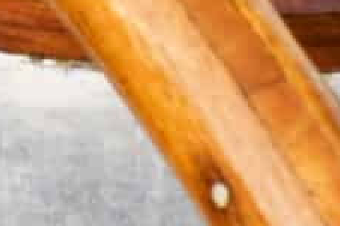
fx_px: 24020
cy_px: -474
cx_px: -65
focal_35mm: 2547
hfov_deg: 0.8
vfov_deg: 0.5
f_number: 5.6
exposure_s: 1/400
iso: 200
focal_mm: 250
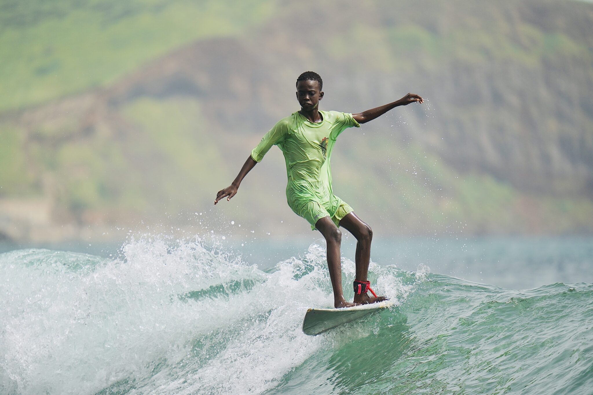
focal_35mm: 548
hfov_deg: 3.8
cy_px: 198
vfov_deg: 2.5
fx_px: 9030
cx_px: 296
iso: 200
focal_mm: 548.3
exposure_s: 1/1250
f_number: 6.3
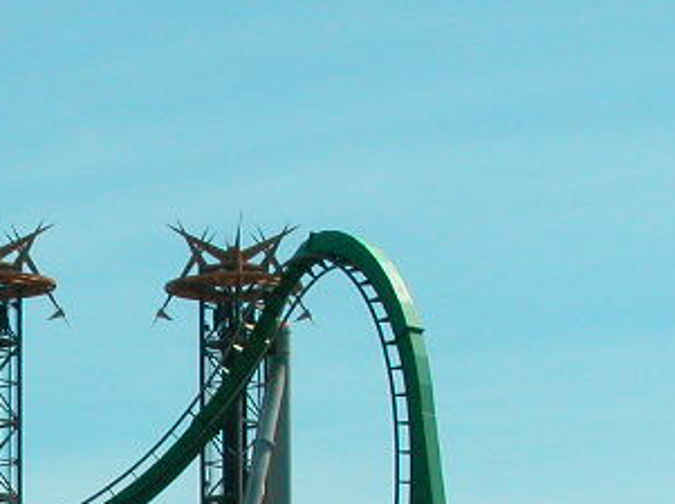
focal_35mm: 235
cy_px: 744
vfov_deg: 6.2
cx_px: -316
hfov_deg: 8.3
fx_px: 4577
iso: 100
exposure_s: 1/418
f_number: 7.5
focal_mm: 17.5
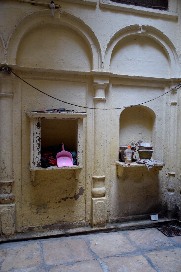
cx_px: 90
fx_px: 249
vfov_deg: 57.2
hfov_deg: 40.0
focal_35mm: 33
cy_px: 136
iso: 1250
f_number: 3.5
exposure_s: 1/30
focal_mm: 22
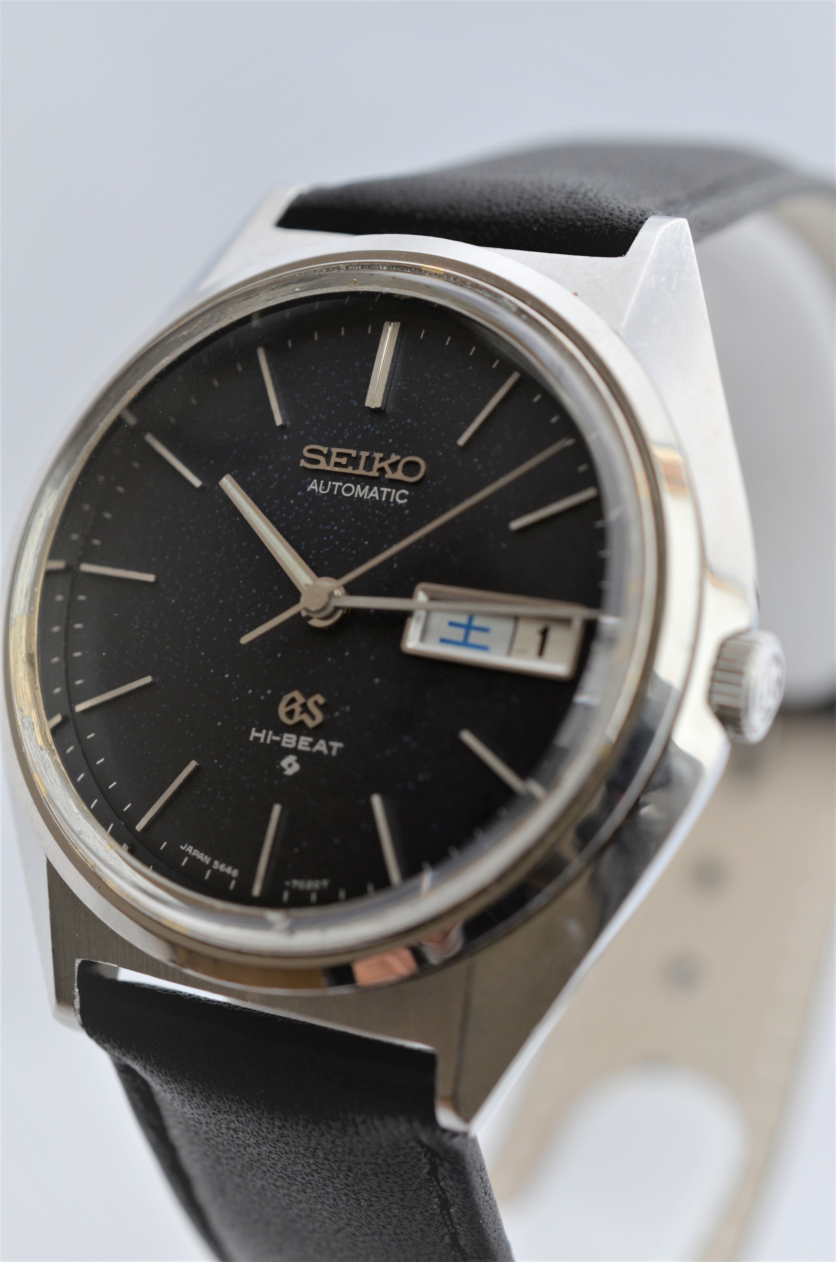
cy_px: 631
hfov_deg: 22.5
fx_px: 2099
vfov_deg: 33.5
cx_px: 418
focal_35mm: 60
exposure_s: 1/60
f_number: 8
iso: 250
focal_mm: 40
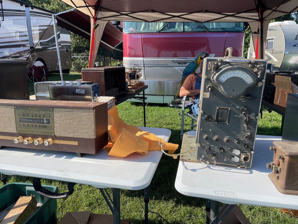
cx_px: 149
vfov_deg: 53.1
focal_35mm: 26
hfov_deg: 67.3
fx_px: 224
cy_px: 112
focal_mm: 4.2
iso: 32
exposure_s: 1/1642
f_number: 1.6
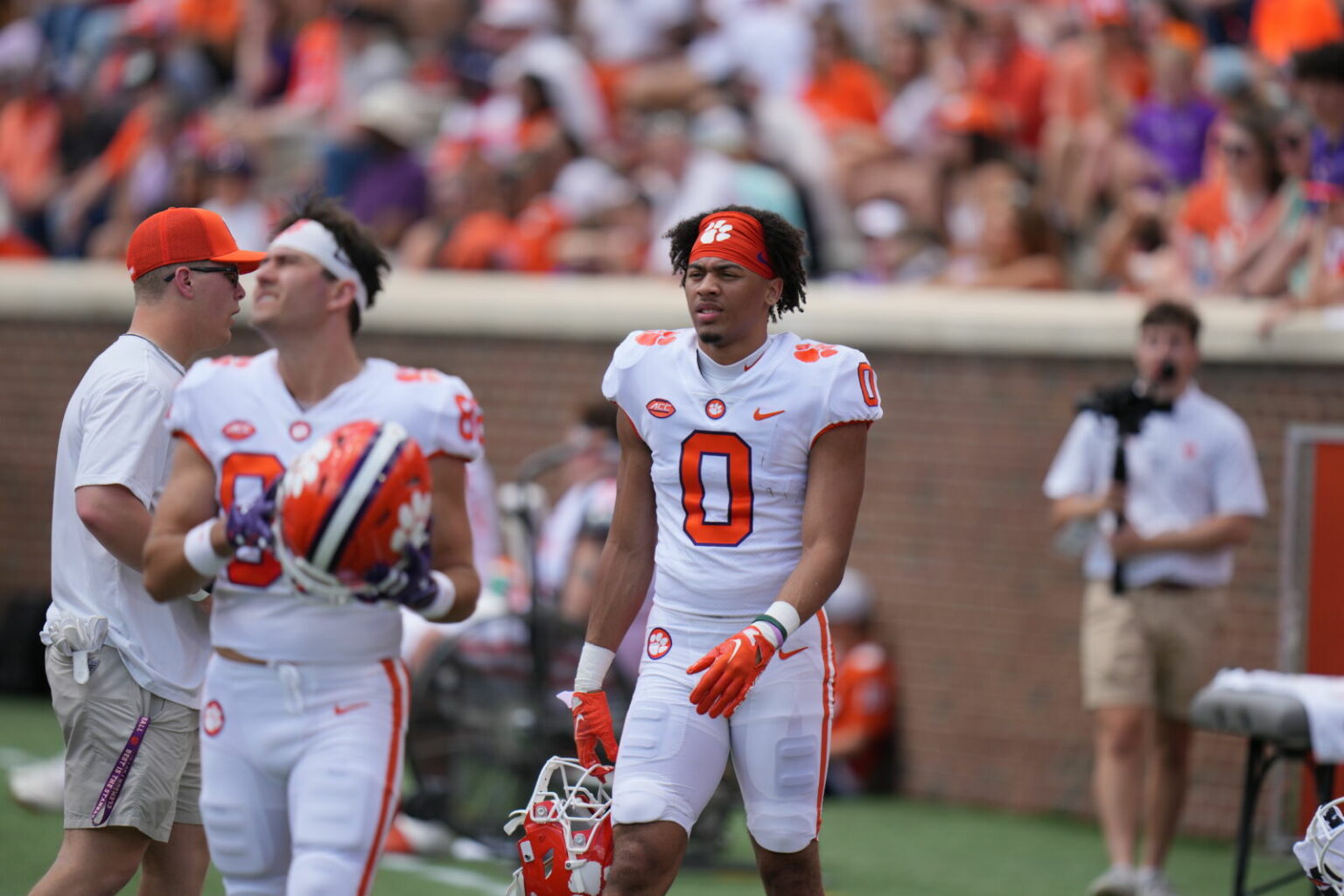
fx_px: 14932
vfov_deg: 3.4
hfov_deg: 5.2
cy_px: 448
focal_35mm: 400
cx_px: 672
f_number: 2.8
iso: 320
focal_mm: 400
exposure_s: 1/3200
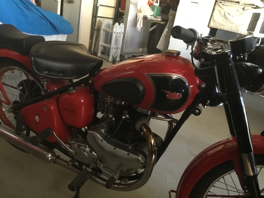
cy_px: 99
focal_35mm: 31
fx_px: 236
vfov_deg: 45.4
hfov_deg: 58.4
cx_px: 132
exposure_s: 1/17
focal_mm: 3.3
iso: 500
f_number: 2.4
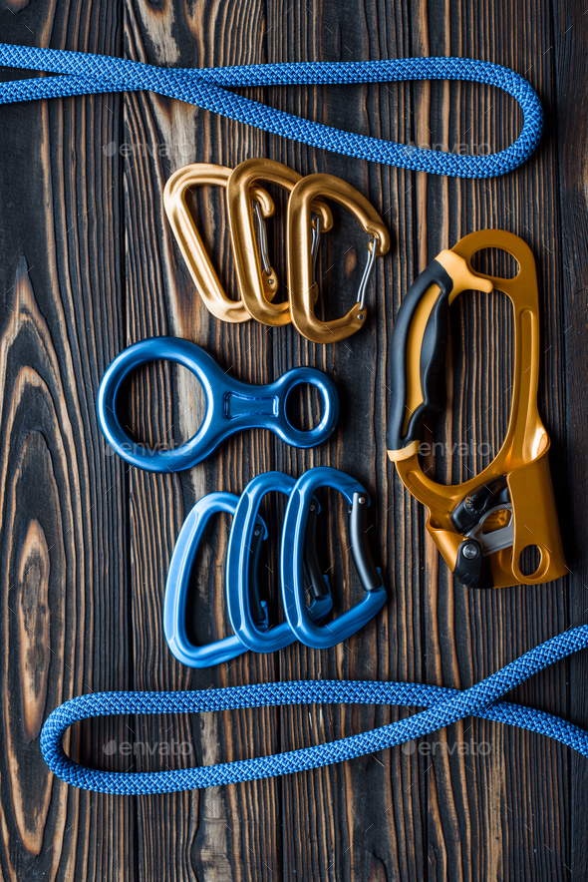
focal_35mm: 50
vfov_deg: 39.6
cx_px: 294
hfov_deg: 27.0
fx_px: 1224
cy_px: 441
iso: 400
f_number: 5
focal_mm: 50
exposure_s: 1/160
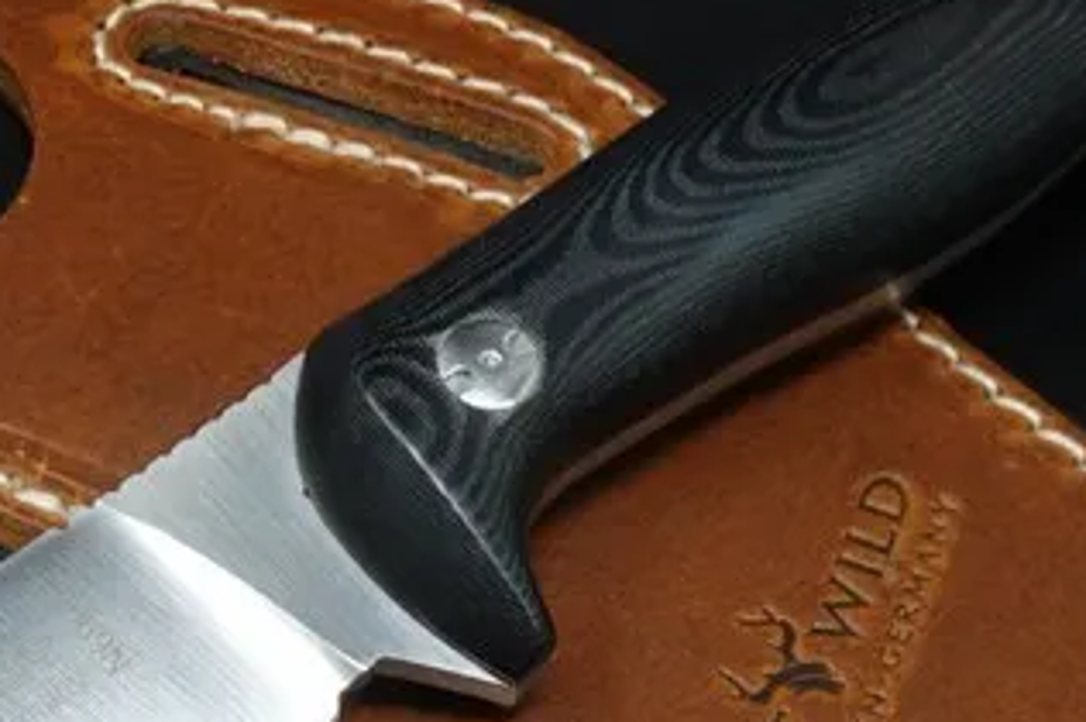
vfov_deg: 19.7
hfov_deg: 29.0
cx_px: 220
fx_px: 2049
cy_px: 631
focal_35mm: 68
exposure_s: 1/30
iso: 1000
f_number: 11
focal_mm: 10.83
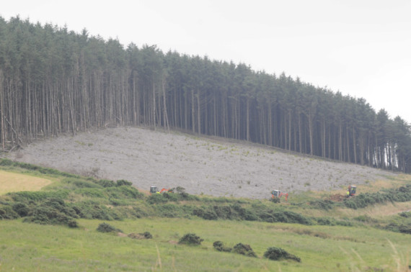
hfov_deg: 9.2
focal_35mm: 225
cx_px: 206
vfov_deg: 6.1
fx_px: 2564
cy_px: 136
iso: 200
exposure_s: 1/200
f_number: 7.1
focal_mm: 150
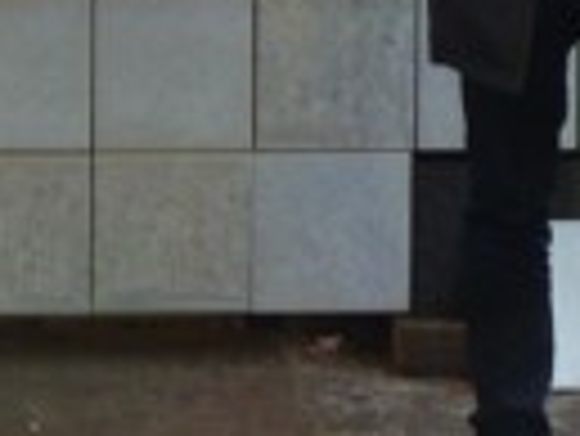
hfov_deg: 13.6
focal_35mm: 141
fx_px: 2365
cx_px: -108
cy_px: -366
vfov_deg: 9.9
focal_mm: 5.3
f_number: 3.5
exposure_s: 1/30
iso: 125
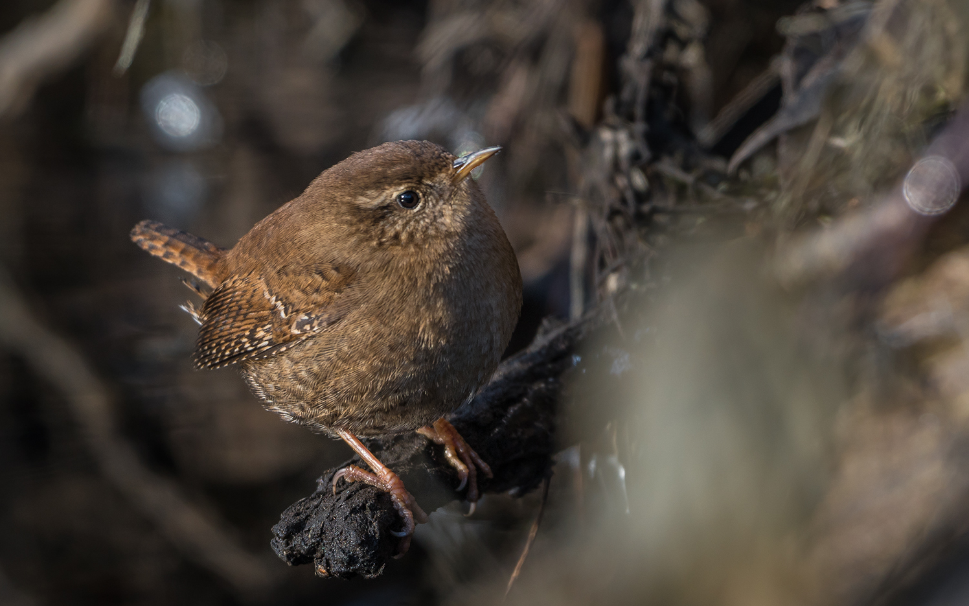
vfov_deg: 2.1
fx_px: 16188
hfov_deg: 3.4
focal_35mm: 613
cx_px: 485
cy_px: 303
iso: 400
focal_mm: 600
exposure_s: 1/250
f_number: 7.1
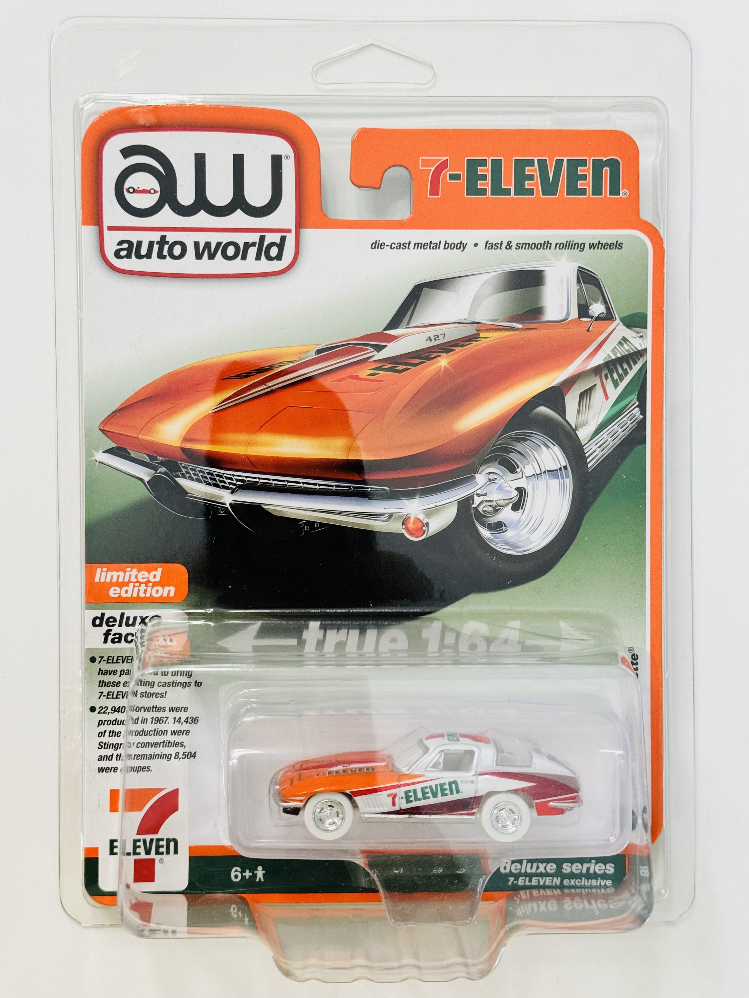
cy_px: 499
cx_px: 374
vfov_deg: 39.7
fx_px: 1385
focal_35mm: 48
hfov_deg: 30.3
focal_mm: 6.86
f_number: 1.78
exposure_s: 1/60
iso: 160
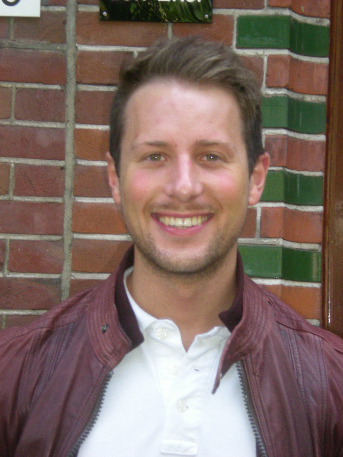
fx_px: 1506
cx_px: 172
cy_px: 228
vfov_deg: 17.3
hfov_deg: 13.0
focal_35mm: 114
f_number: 5.9
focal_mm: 18.9
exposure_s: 1/60
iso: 176
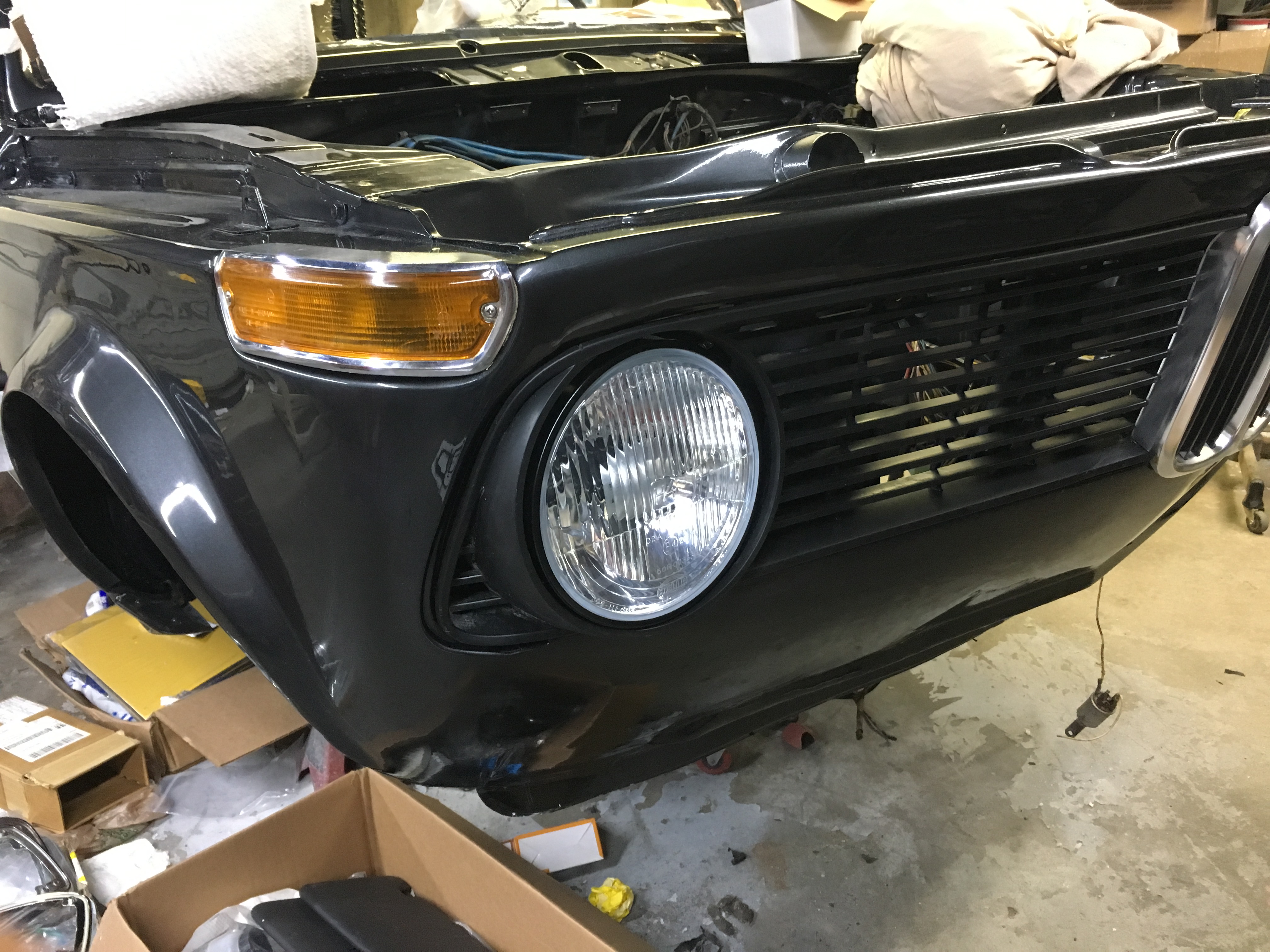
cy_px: 476
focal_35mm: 29
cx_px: 635
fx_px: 1064
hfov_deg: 61.7
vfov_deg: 48.2
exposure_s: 1/30
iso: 200
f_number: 2.2
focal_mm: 4.15
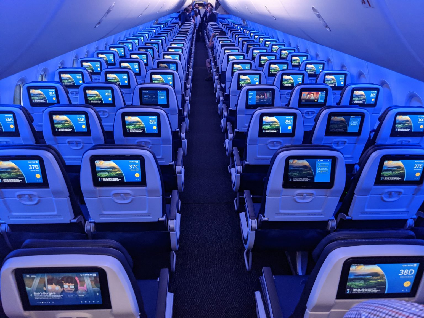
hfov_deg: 65.3
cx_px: 212
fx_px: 331
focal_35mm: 27
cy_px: 159
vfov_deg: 51.4
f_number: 1.73
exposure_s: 1/120
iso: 602
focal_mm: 4.38
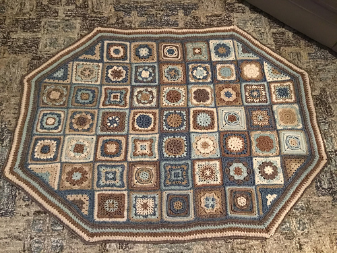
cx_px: 168
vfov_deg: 45.4
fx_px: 302
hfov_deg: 58.4
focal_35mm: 31
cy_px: 126
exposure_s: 1/15
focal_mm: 3.3
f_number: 2.4
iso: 500
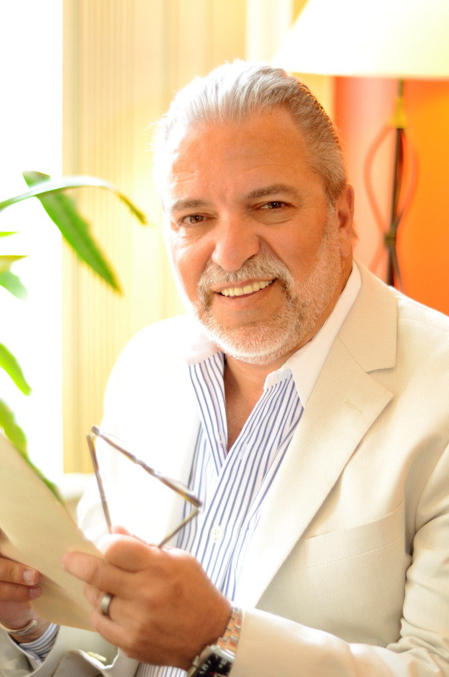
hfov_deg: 18.1
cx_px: 224
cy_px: 338
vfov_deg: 27.0
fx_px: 1410
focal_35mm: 75
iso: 800
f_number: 1.8
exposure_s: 1/80
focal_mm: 50
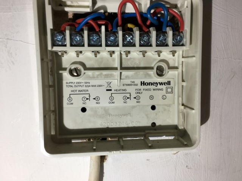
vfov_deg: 48.2
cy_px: 90
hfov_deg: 61.7
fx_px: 203
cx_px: 121
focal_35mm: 29
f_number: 2.2
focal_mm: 4.15
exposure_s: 1/100
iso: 25
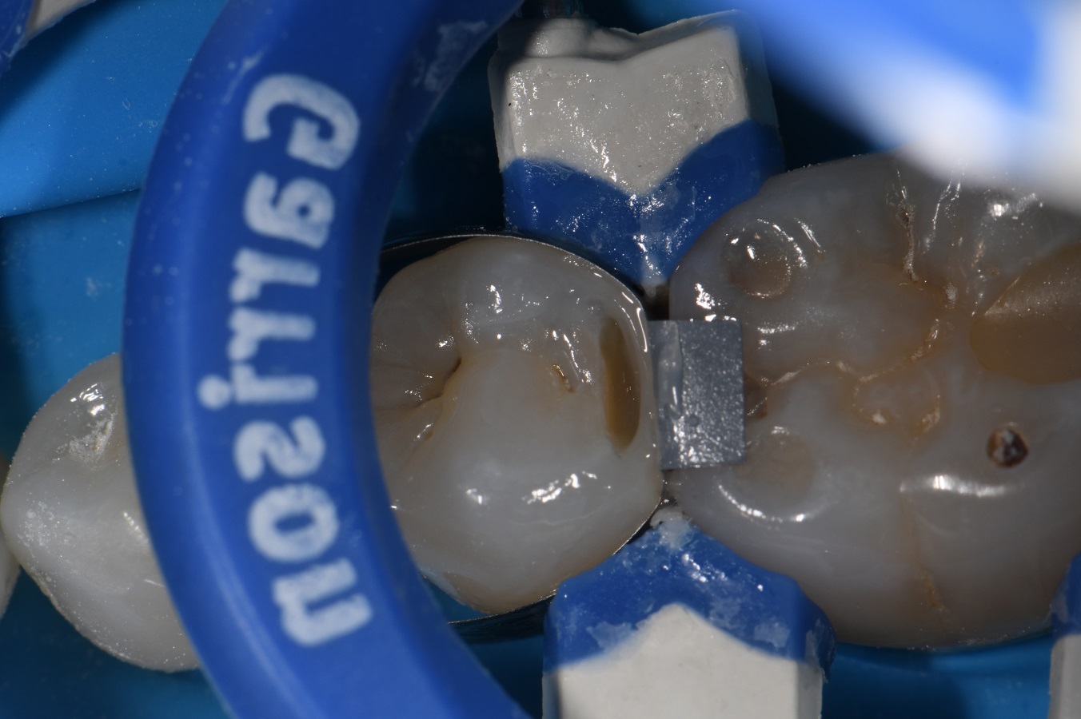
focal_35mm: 157
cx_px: 540
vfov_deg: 8.7
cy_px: 360
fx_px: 4712
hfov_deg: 13.1
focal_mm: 105
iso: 200
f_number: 32
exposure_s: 1/160
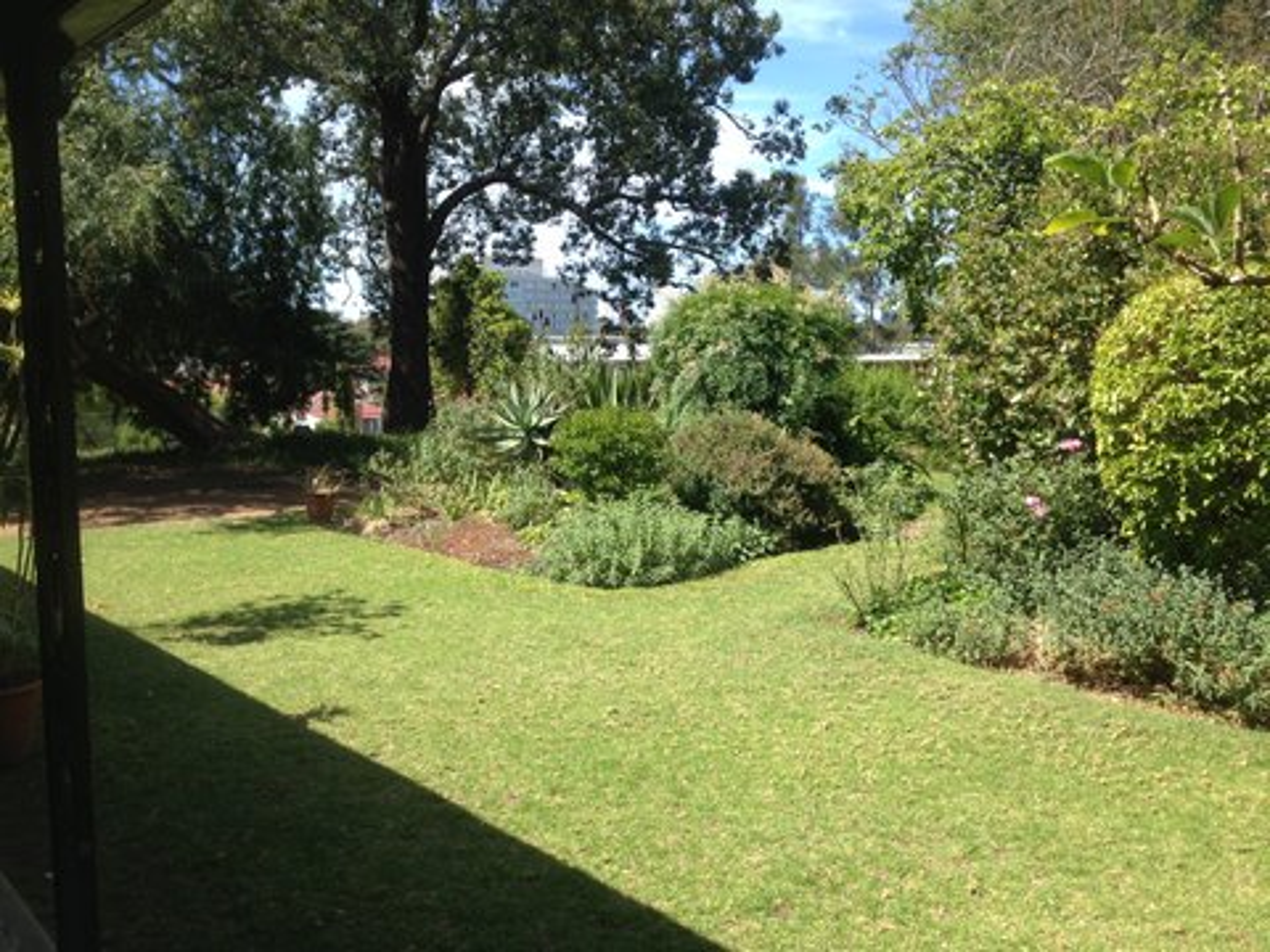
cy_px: 476
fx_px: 1284
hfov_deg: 52.6
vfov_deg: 40.7
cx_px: 635
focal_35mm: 35
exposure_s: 1/635
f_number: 2.4
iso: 50
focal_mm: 4.28
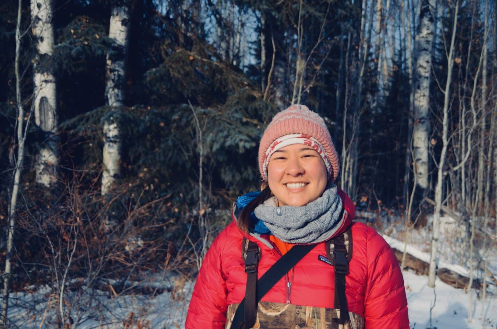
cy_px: 164
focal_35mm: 45
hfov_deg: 43.7
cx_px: 248
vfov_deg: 29.7
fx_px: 620
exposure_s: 1/8000
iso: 1250
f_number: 4
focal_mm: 30
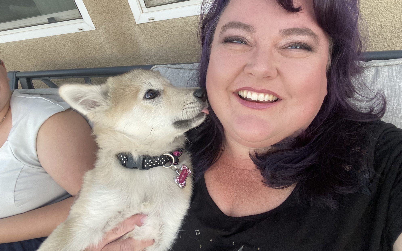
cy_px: 107
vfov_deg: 49.1
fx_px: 274
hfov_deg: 72.5
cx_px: 200
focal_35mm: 25
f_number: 2.2
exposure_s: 1/122
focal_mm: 2.71
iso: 80
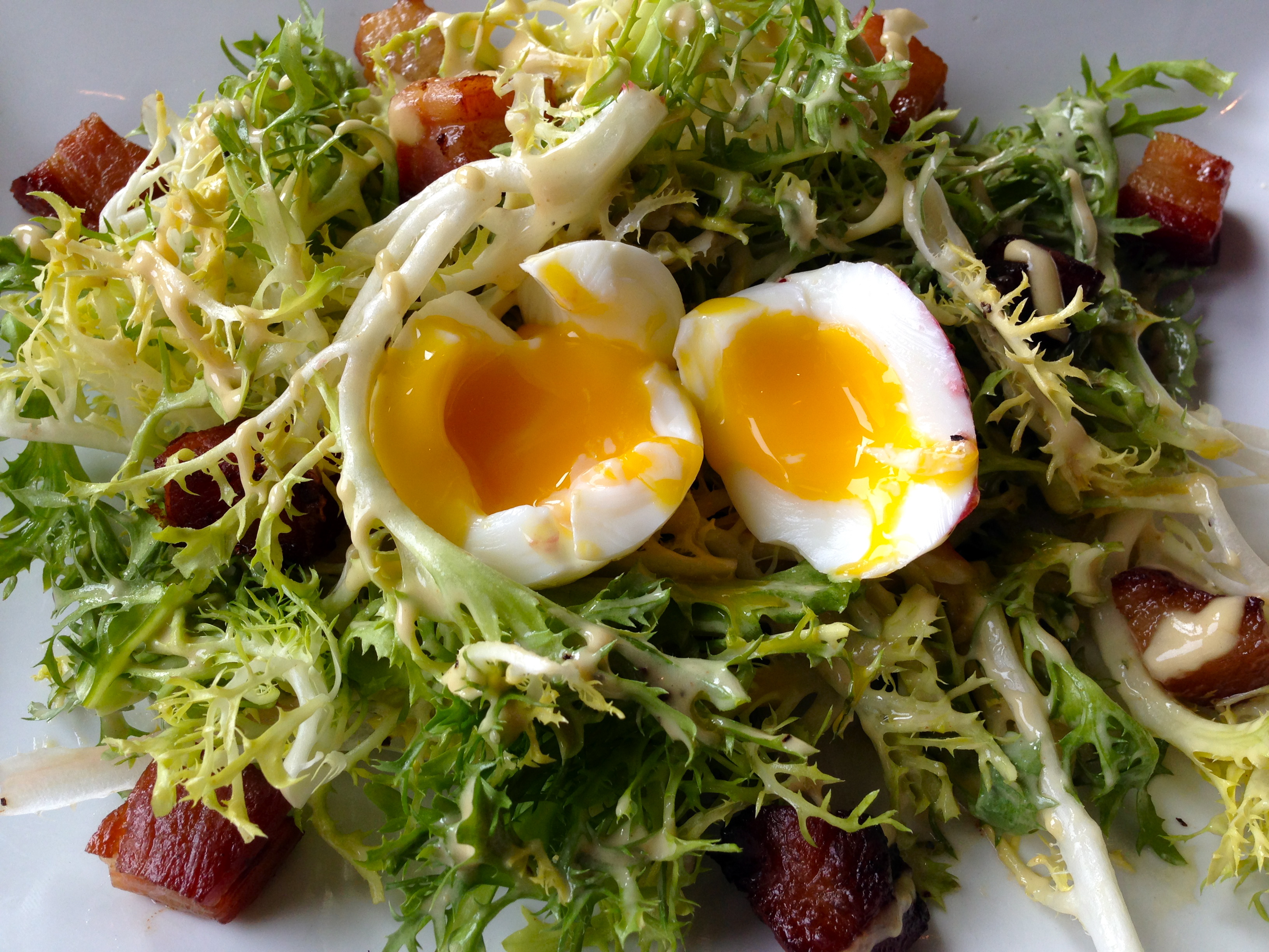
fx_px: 1210
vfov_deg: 42.9
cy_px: 476
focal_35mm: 33
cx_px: 634
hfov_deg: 55.4
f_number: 2.4
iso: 50
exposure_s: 1/173
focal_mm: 4.12
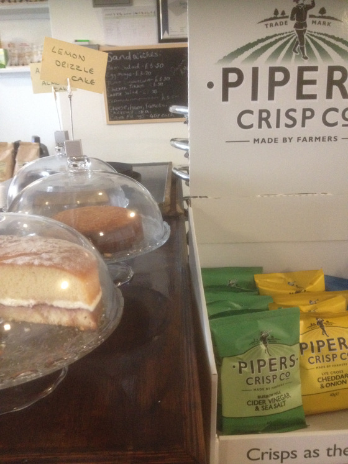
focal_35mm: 35
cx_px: 174
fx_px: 469
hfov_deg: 40.7
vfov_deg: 52.6
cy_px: 232
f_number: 2.4
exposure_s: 1/20
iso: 400
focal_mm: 4.28
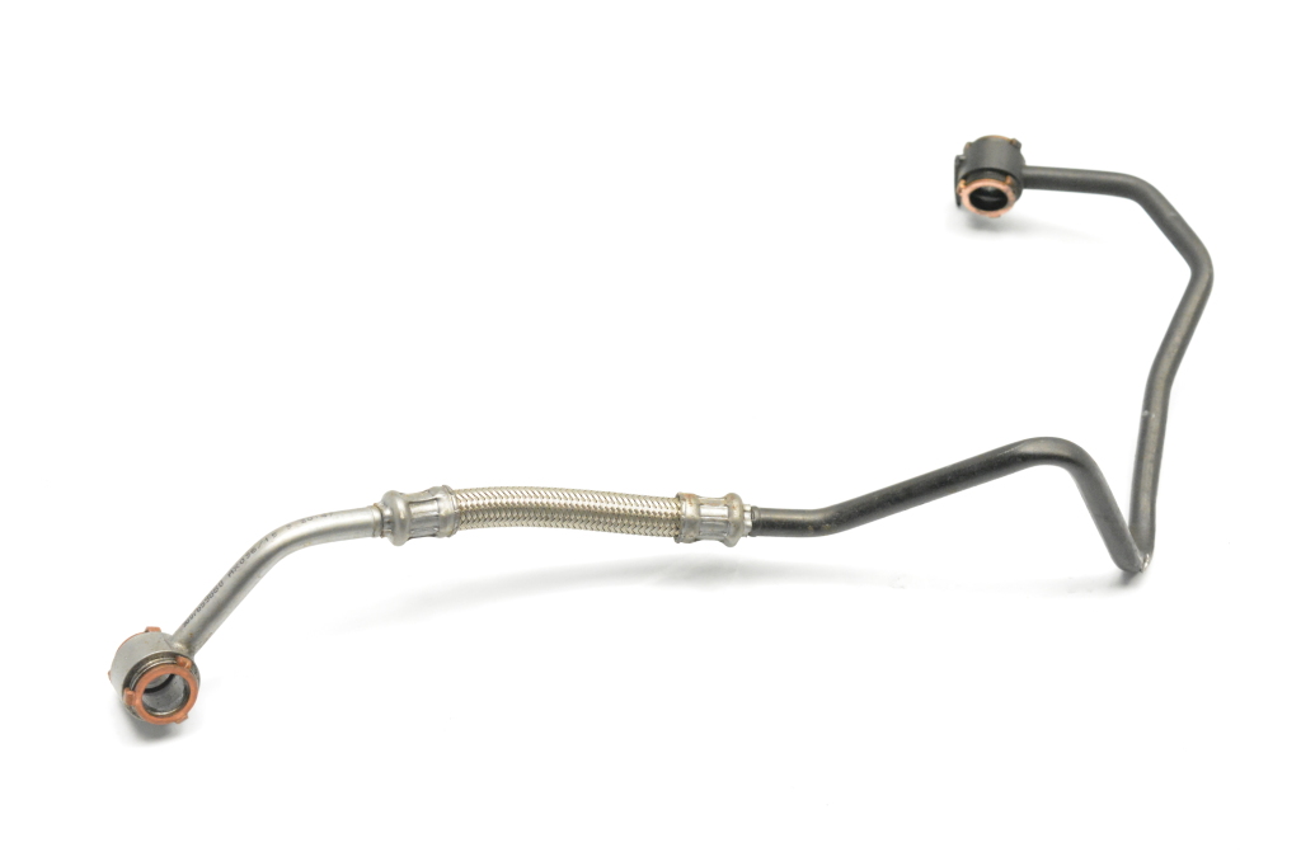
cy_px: 433
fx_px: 2601
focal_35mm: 72
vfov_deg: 18.9
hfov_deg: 28.1
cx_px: 650
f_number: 10
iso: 6400
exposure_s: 1/400
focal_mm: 48
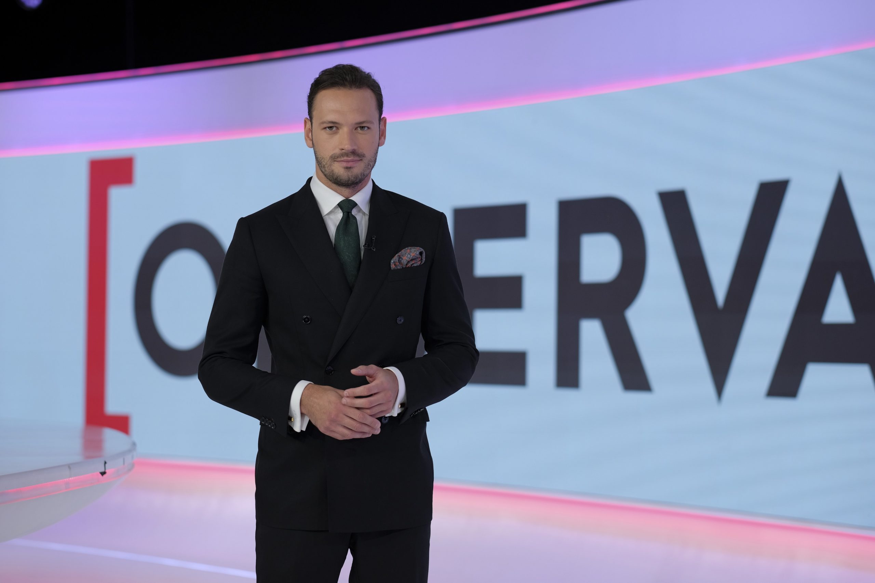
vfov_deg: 16.3
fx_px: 2042
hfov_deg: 24.2
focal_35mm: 84
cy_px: 292
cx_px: 438
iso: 250
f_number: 2.2
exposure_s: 1/200
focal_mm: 56
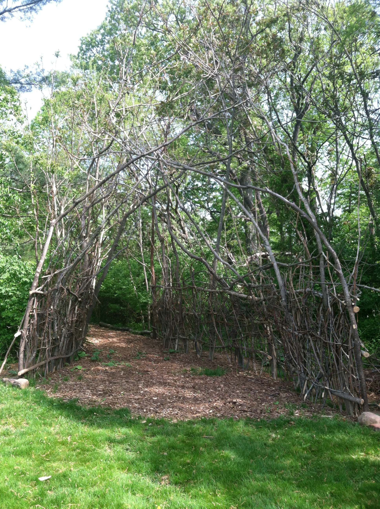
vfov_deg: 52.7
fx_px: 514
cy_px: 254
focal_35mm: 35
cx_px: 190
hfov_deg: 40.6
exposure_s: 1/288
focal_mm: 3.85
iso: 80
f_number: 2.8
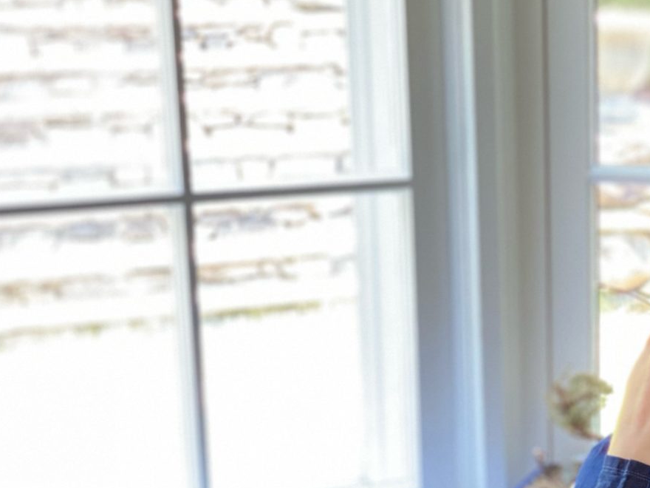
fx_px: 2272
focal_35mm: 121
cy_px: 529
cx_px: 741
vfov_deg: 12.1
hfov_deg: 15.8
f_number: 2
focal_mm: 6
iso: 250
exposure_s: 1/71
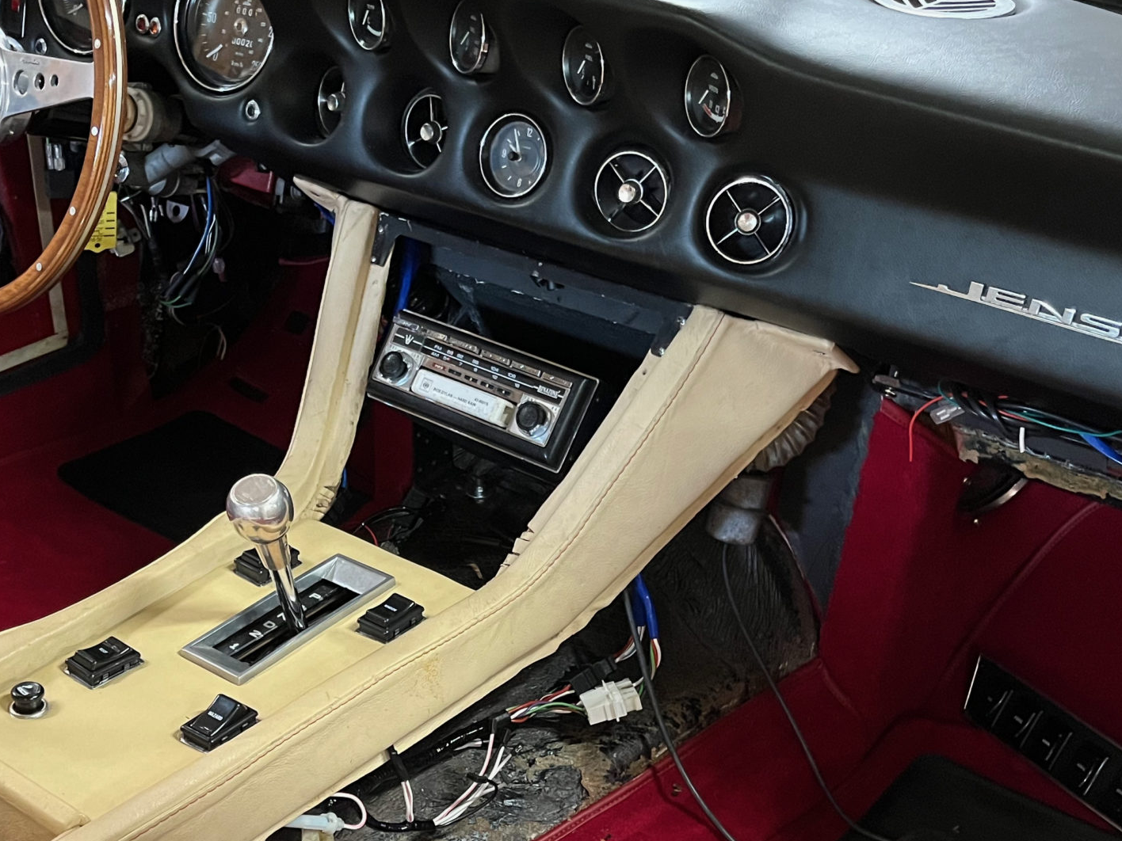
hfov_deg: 40.4
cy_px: 606
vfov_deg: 30.5
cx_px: 509
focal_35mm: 47
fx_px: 1523
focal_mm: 5.1
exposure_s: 1/60
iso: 500
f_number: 1.6
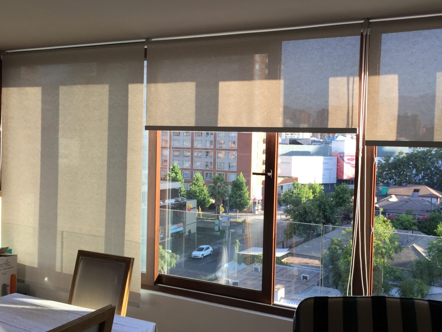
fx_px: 485
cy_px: 164
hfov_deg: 48.6
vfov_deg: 37.7
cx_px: 273
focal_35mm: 38
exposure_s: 1/203
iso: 32
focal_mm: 4.15
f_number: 2.2
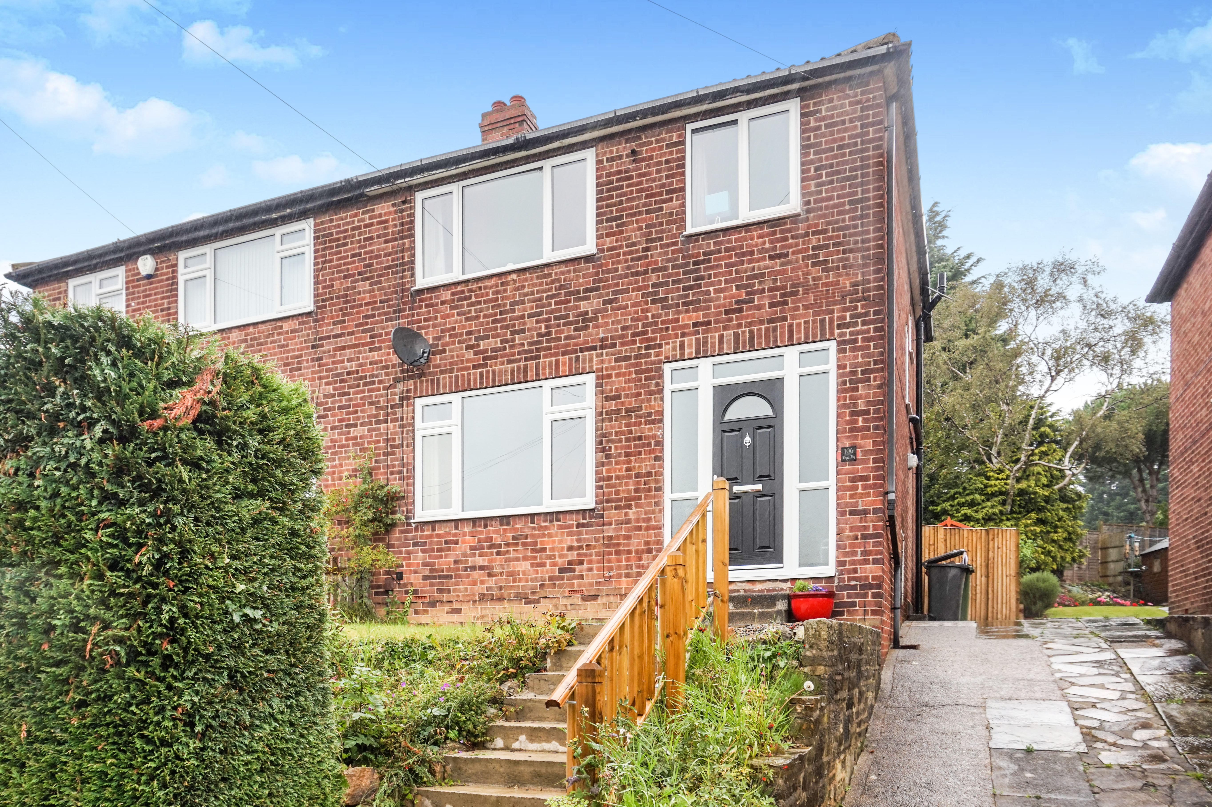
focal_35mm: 24
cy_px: 404
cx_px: 606
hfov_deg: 73.8
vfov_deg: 53.1
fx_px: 808
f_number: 6.3
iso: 100
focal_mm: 16
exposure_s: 1/80
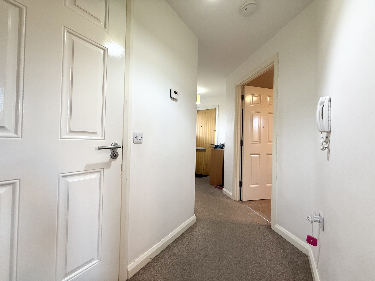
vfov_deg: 85.7
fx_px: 152
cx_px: 188
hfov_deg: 102.1
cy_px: 140
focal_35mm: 14
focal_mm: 2.22
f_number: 2.2
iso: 250
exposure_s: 1/100
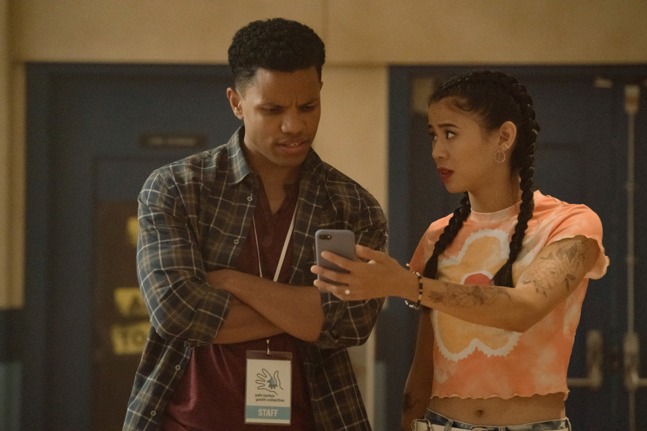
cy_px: 216
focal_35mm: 164
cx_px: 324
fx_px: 2947
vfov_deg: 8.4
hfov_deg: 12.5
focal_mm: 164
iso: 6400
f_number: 4.5
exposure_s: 1/200
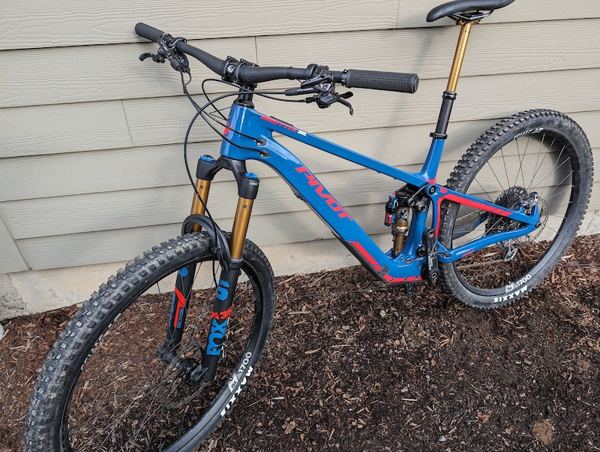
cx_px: 300
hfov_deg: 71.5
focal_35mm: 24
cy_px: 226
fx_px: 416
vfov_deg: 56.9
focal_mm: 6.9
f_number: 1.68
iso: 17
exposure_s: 1/153
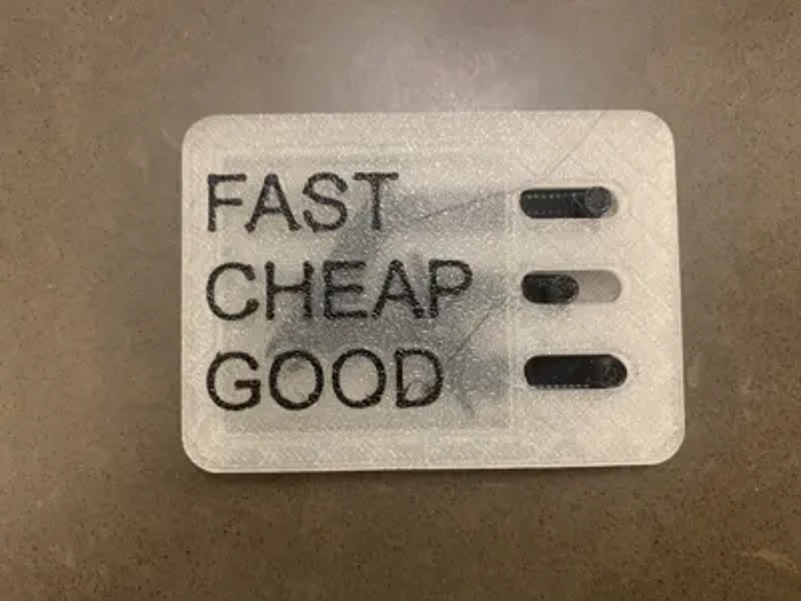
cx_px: 400
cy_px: 300
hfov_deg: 67.3
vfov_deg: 53.1
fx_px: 602
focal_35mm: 26
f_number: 1.8
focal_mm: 4.25
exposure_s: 1/60
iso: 320
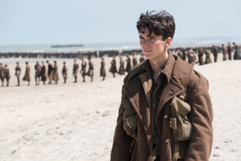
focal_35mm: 203
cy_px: 80
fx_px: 1359
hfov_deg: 10.1
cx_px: 120
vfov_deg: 6.8
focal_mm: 135
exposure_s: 1/150
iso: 200
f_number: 10
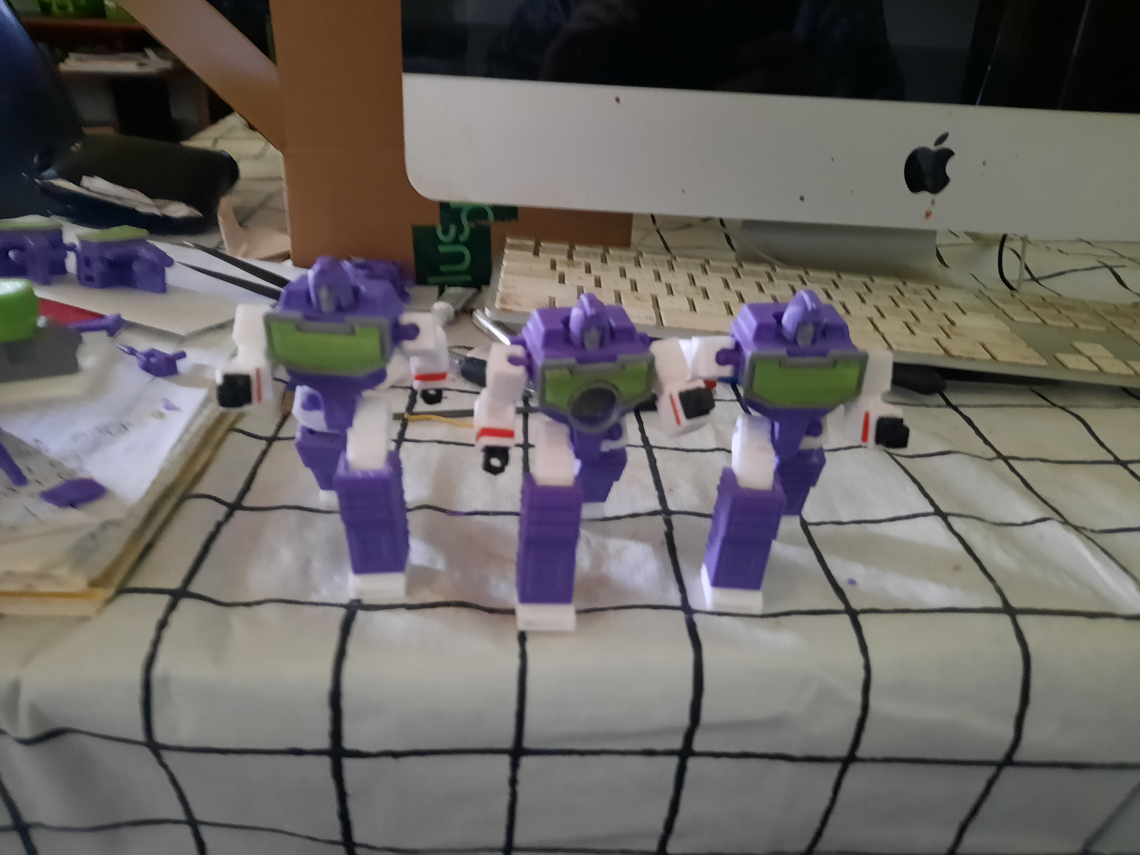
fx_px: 823
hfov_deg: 69.4
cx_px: 570
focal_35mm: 25
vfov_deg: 54.9
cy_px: 428
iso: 1000
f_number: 2
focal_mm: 4.6
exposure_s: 1/20
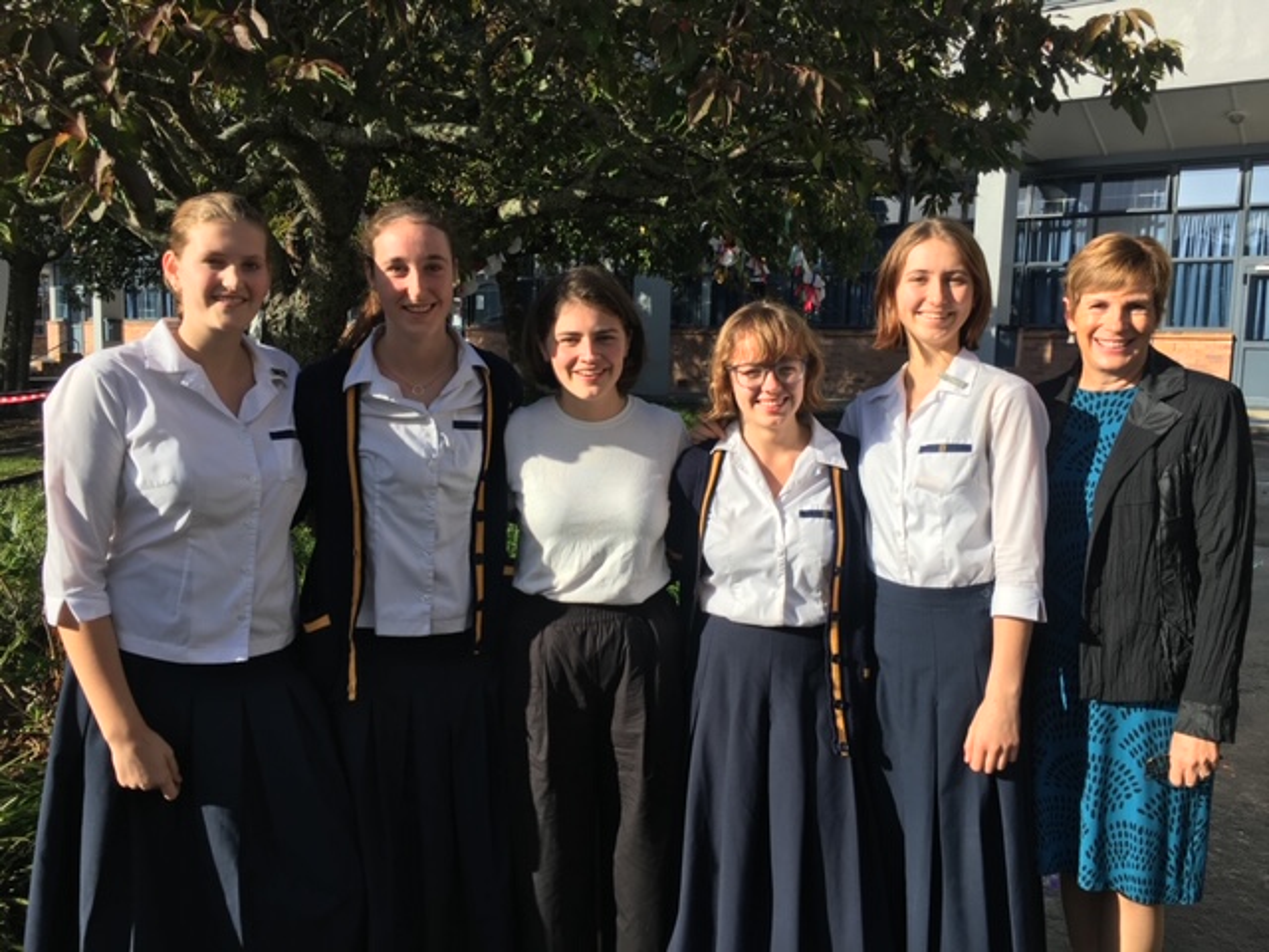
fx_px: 1063
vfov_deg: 48.2
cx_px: 634
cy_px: 476
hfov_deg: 61.7
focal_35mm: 29
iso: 25
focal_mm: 4.15
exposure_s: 1/999
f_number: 2.2
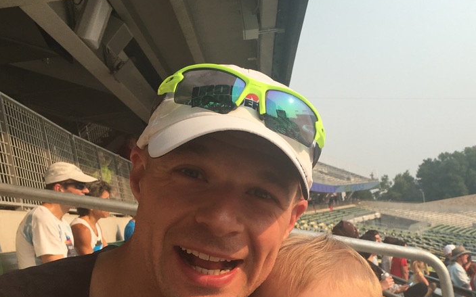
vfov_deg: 22.5
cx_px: 303
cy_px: 274
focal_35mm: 56
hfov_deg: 36.0
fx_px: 726
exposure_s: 1/916
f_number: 2.2
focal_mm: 4.15
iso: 25
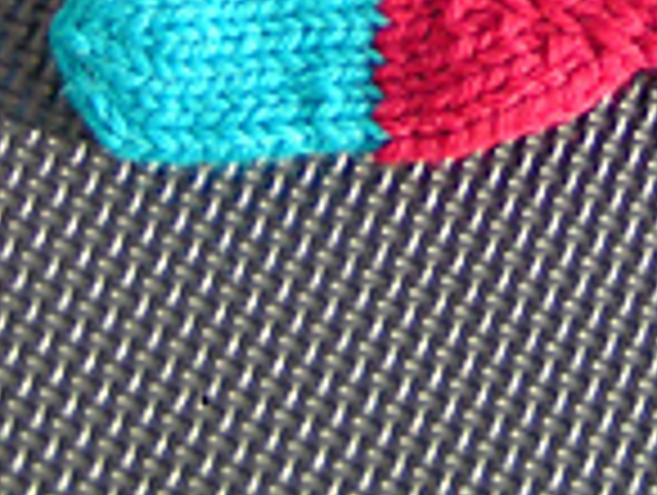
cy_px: -335
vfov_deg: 10.8
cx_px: 598
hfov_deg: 15.0
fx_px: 2471
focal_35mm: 130
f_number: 2.8
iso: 50
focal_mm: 5.8
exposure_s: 1/160
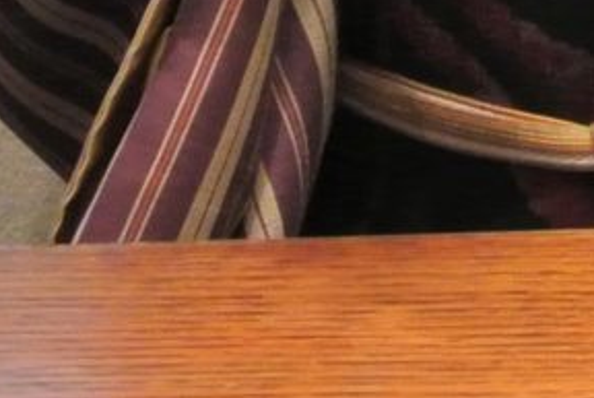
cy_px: -700
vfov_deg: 6.1
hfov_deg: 9.3
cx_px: 969
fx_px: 3520
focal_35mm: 213
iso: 1000
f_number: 3.8
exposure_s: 1/15
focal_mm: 12.2
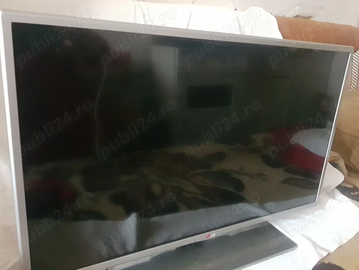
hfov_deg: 67.3
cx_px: 180
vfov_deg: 53.1
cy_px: 135
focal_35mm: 26
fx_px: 270
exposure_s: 1/10
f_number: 1.7
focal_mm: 4.2
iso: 1250
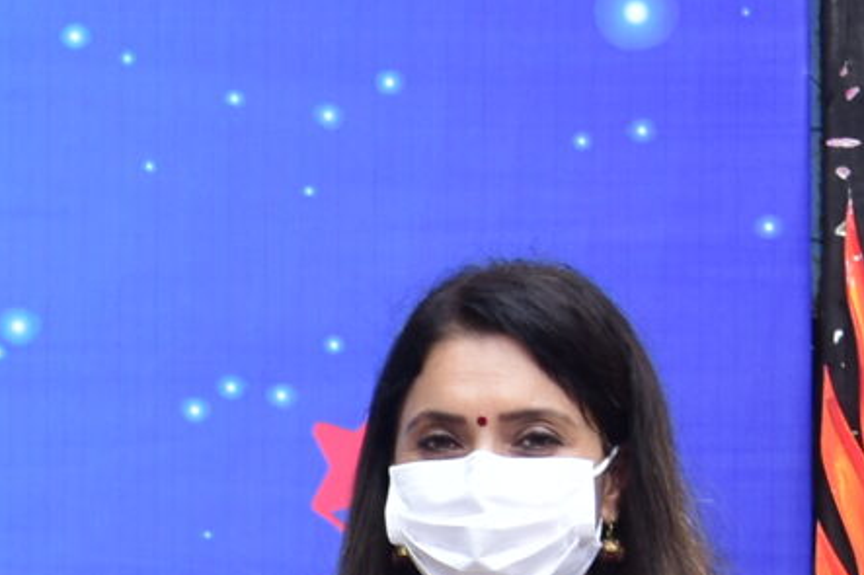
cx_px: -1252
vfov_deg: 3.0
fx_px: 10819
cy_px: 1301
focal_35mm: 451
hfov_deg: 4.5
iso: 320
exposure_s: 1/160
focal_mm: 52
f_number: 5.6
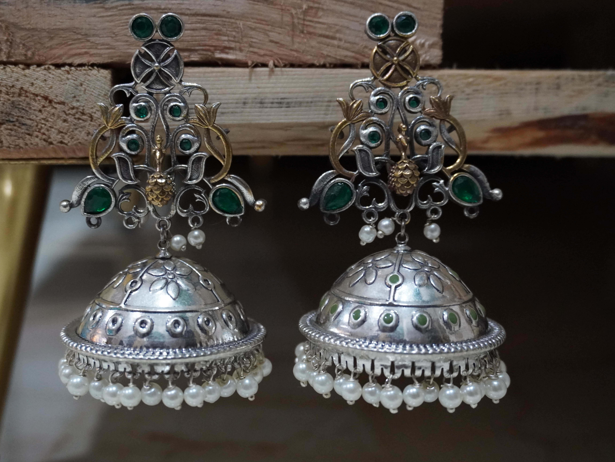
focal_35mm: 46
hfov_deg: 41.2
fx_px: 817
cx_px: 270
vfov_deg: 31.5
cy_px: 233
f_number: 5
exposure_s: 1/50
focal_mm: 28
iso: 3200
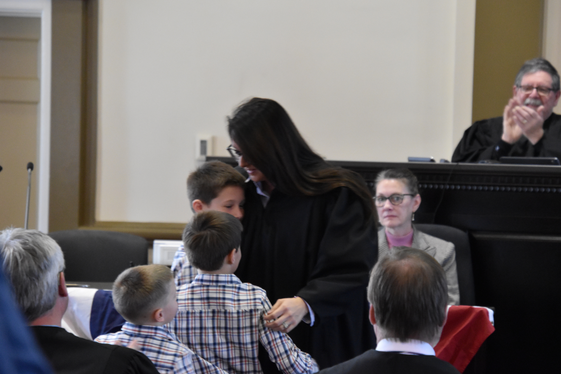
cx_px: 287
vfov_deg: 6.5
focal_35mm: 212
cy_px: 185
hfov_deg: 9.7
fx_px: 3296
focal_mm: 135
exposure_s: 1/60
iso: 3200
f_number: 5.6
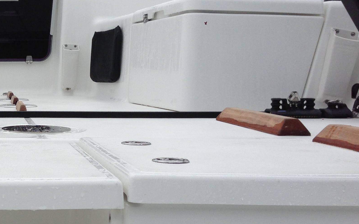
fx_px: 704
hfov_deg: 26.9
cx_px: -5
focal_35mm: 72
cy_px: 126
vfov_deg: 18.1
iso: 50
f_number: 2.4
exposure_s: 1/985
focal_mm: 4.13
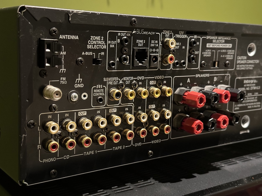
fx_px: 363
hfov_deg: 39.7
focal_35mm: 48
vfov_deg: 30.3
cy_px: 98
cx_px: 131
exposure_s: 1/20
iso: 640
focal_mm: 6.86
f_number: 1.78
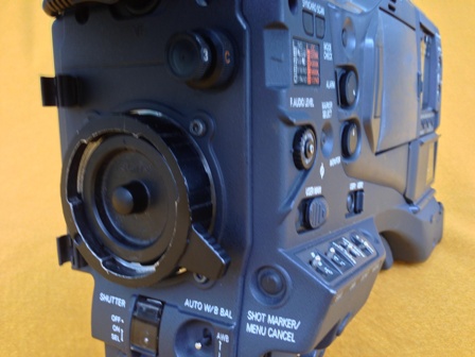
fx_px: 453
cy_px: 178
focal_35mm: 33
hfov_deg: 55.4
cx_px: 238
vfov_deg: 42.9
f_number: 2.4
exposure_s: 1/24
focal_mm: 4.13
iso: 50
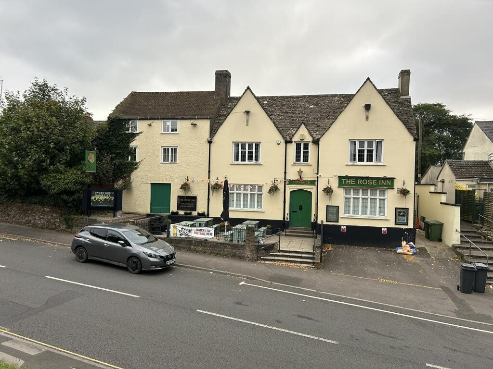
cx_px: 246
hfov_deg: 67.3
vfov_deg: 53.1
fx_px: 370
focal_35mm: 26
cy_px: 184
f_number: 1.5
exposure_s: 1/526
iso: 50
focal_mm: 5.7
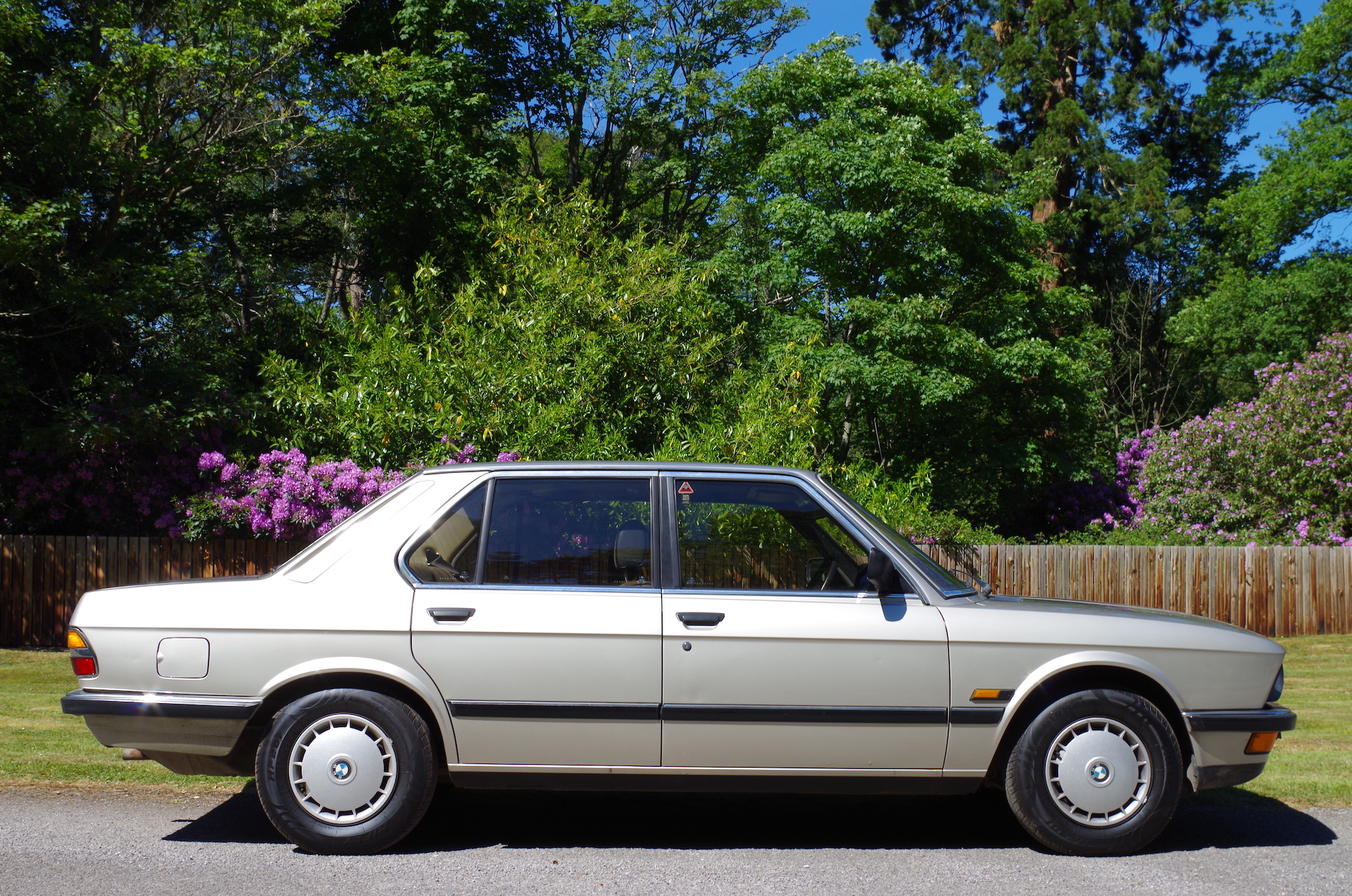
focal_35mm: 39
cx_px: 676
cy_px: 448
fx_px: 1462
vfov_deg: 34.1
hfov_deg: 49.6
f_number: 11
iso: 100
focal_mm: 26.25
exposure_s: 1/100
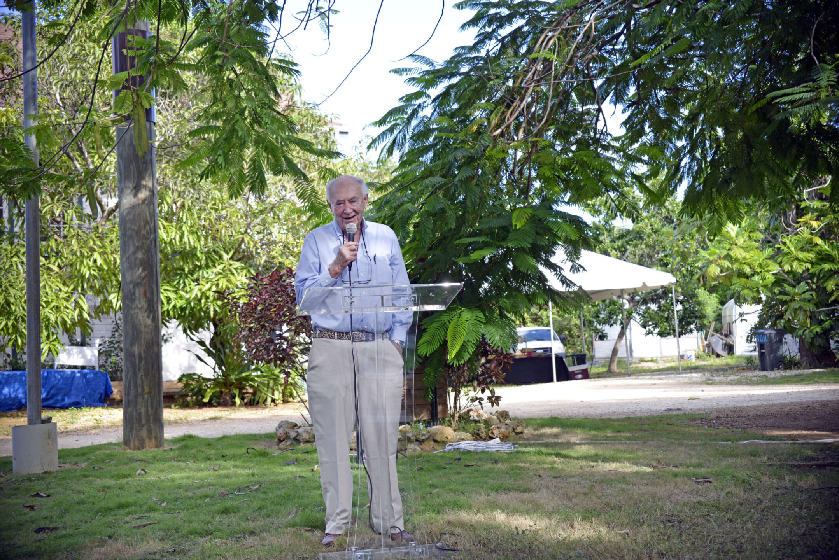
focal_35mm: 55
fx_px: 1282
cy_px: 280
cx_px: 420
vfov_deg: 24.6
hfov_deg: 36.2
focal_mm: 55
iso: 800
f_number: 5.6
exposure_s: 1/320
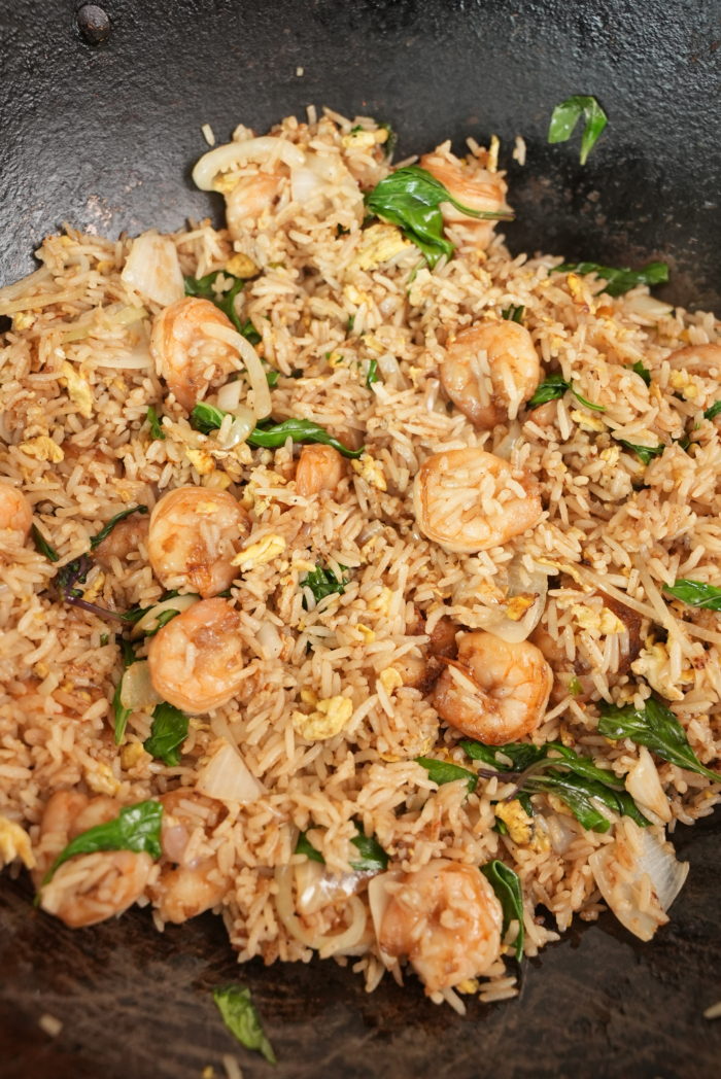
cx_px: 360
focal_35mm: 30
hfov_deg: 43.5
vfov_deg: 61.7
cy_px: 540
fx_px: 903
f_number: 5
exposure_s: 1/100
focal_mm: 30.1
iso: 2500
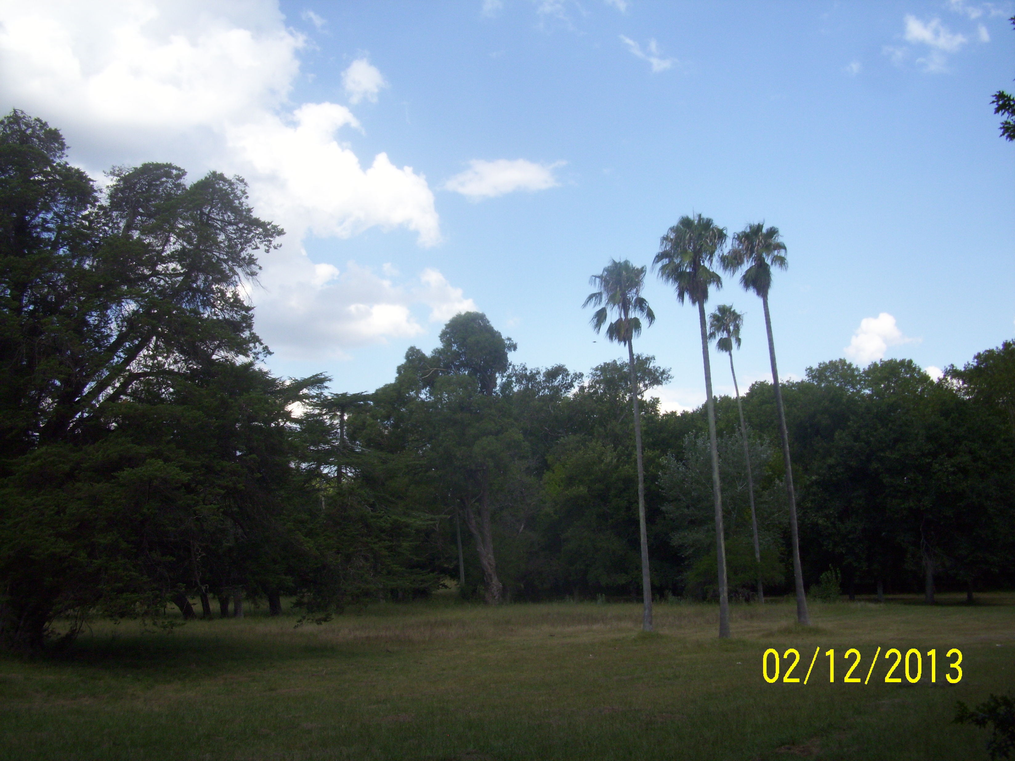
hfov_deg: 54.0
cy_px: 380
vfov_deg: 41.8
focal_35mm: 34
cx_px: 508
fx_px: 997
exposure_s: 1/250
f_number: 5.6
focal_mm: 5.7
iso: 80
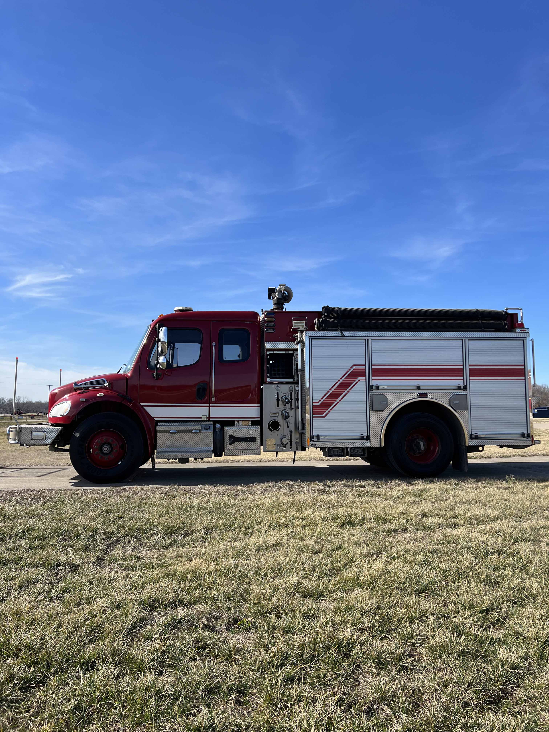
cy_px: 366
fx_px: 550
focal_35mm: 26
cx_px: 274
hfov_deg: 53.1
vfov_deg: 67.3
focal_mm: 5.7
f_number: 1.5
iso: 50
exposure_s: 1/3257
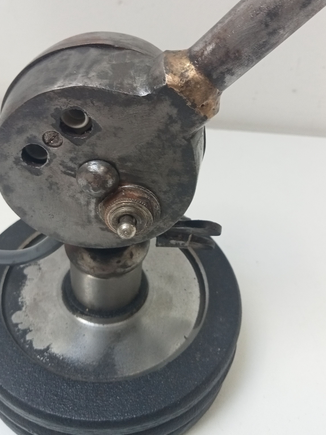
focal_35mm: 38
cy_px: 178
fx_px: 477
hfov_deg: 37.7
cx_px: 152
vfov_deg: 48.7
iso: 161
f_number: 2.2
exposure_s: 1/33.3
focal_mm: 3.46
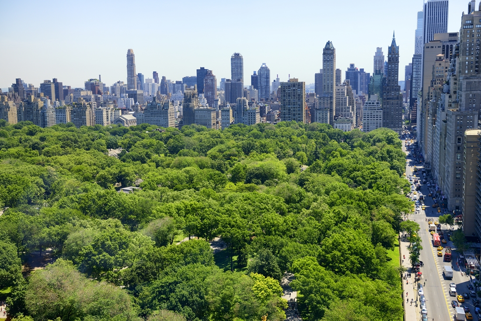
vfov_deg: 30.5
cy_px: 160
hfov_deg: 44.5
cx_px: 240
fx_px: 588
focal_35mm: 44
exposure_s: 1/125
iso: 100
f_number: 6.3
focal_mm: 44
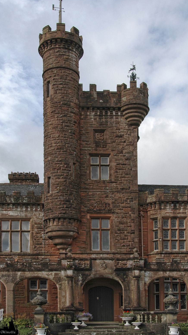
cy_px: 169
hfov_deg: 26.0
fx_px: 408
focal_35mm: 46
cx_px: 99
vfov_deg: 44.6
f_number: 9
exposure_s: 1/320
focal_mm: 28
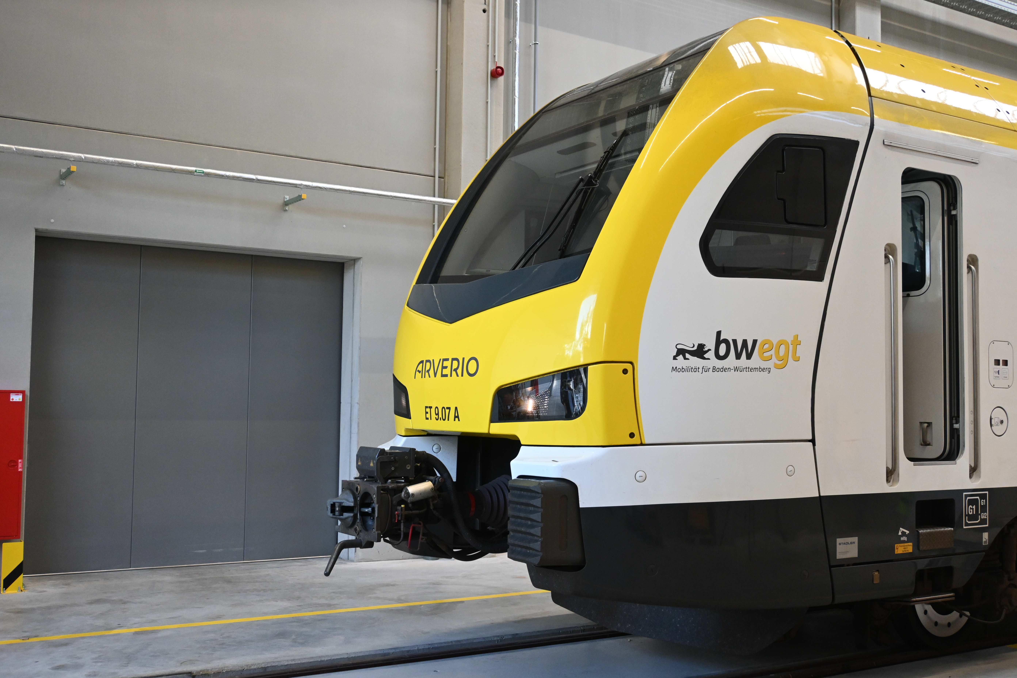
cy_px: 339
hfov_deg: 51.3
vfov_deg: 35.5
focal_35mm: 38
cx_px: 508
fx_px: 1059
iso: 1400
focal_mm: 25
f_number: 4.2
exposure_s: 1/350
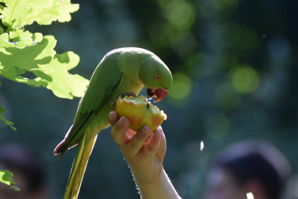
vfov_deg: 4.8
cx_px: 149
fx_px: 2359
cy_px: 100
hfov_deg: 7.2
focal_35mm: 285
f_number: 5.6
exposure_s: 1/250
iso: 200
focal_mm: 190
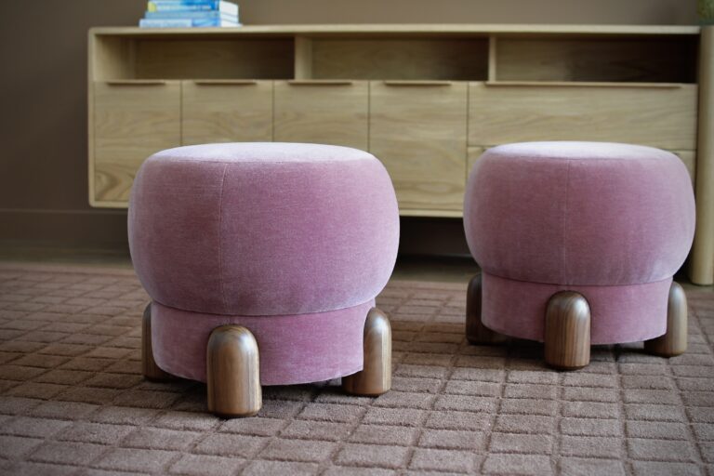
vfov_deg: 26.0
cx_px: 357
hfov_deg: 38.2
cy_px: 238
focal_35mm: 52
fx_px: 1031
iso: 1000
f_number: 4
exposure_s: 1/80
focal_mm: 35
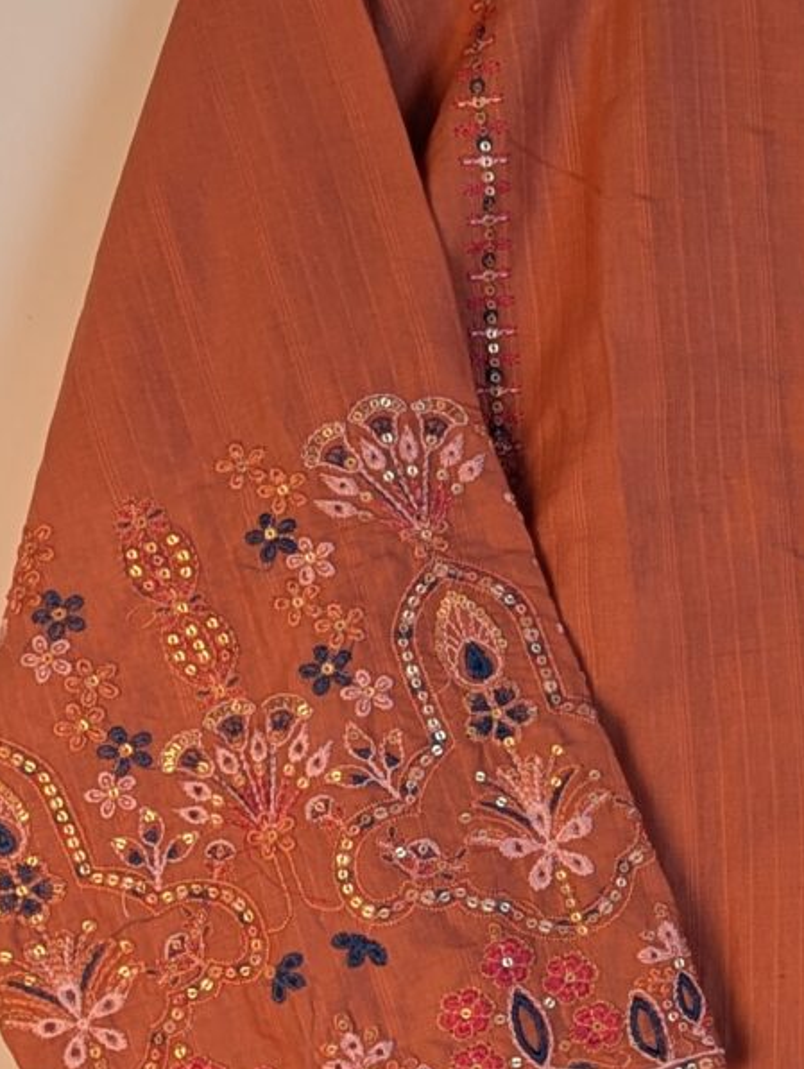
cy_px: 915
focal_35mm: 103
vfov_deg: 18.8
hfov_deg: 12.8
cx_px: 1522
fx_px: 3184
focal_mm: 6.81
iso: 38
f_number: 1.85
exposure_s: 1/413
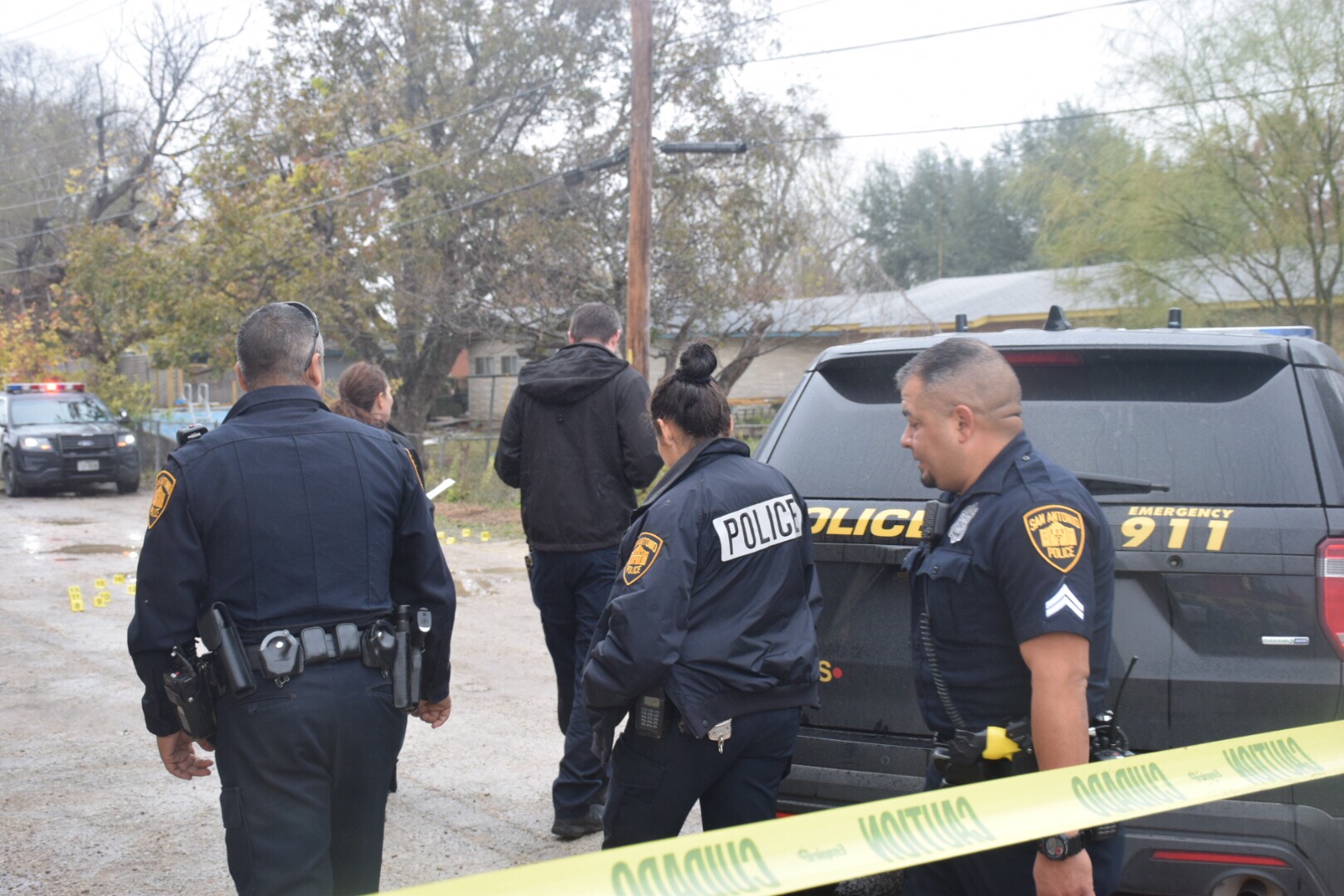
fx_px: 1792
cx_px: 672
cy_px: 448
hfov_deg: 41.1
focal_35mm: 48
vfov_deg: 28.1
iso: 400
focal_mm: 32
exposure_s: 1/125
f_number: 5.6
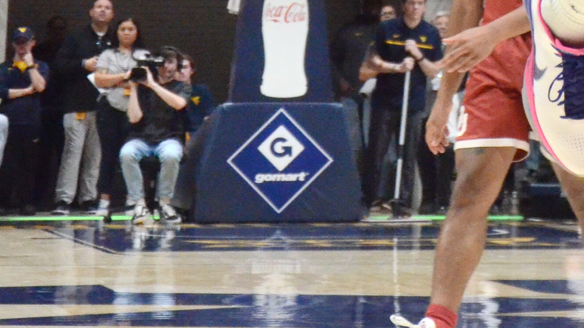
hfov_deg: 7.3
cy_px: -366
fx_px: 4490
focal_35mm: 290
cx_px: 877
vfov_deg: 4.1
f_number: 5
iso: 3200
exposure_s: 1/800
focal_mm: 50
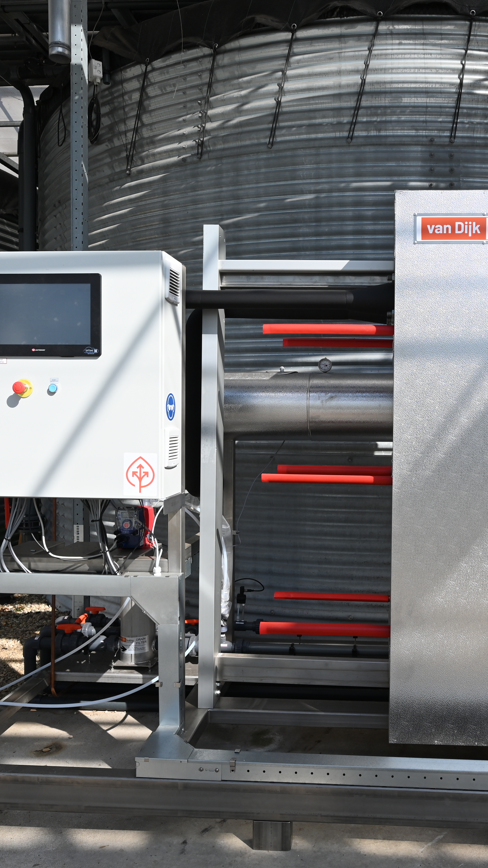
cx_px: 358
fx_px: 667
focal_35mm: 29
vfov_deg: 66.1
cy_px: 431
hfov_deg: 39.3
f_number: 9
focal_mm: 18
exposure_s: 1/320
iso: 200
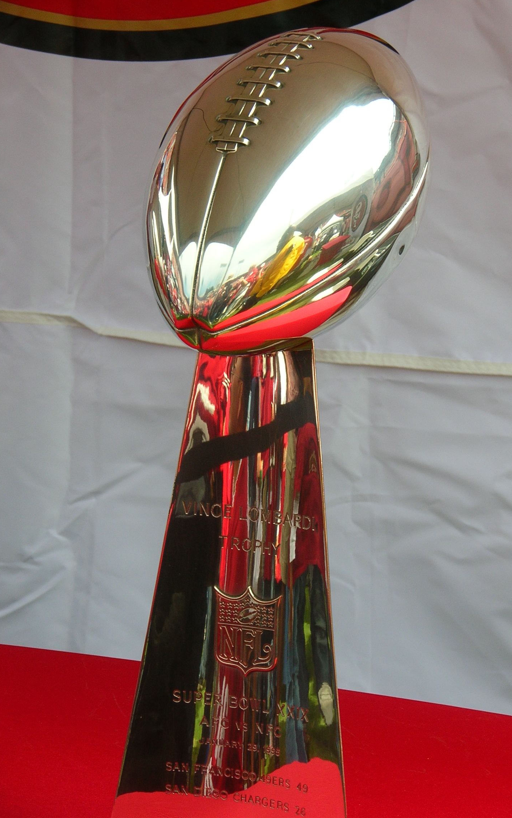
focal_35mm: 132
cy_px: 407
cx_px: 269
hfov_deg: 9.9
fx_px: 2946
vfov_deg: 15.8
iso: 50
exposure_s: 1/217
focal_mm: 20.4
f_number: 5.1
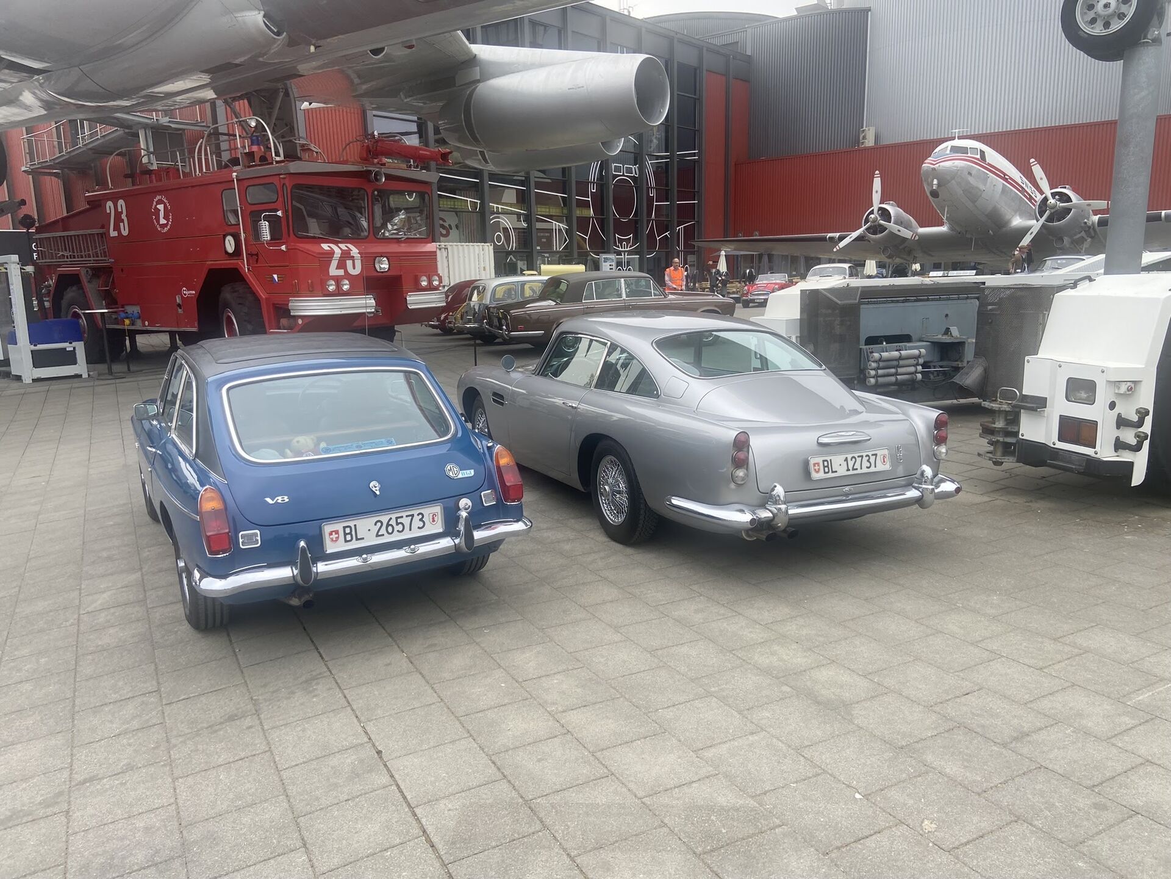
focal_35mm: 26
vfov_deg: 53.1
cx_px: 586
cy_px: 440
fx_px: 880
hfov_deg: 67.3
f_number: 1.8
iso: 32
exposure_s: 1/296
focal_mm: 4.25
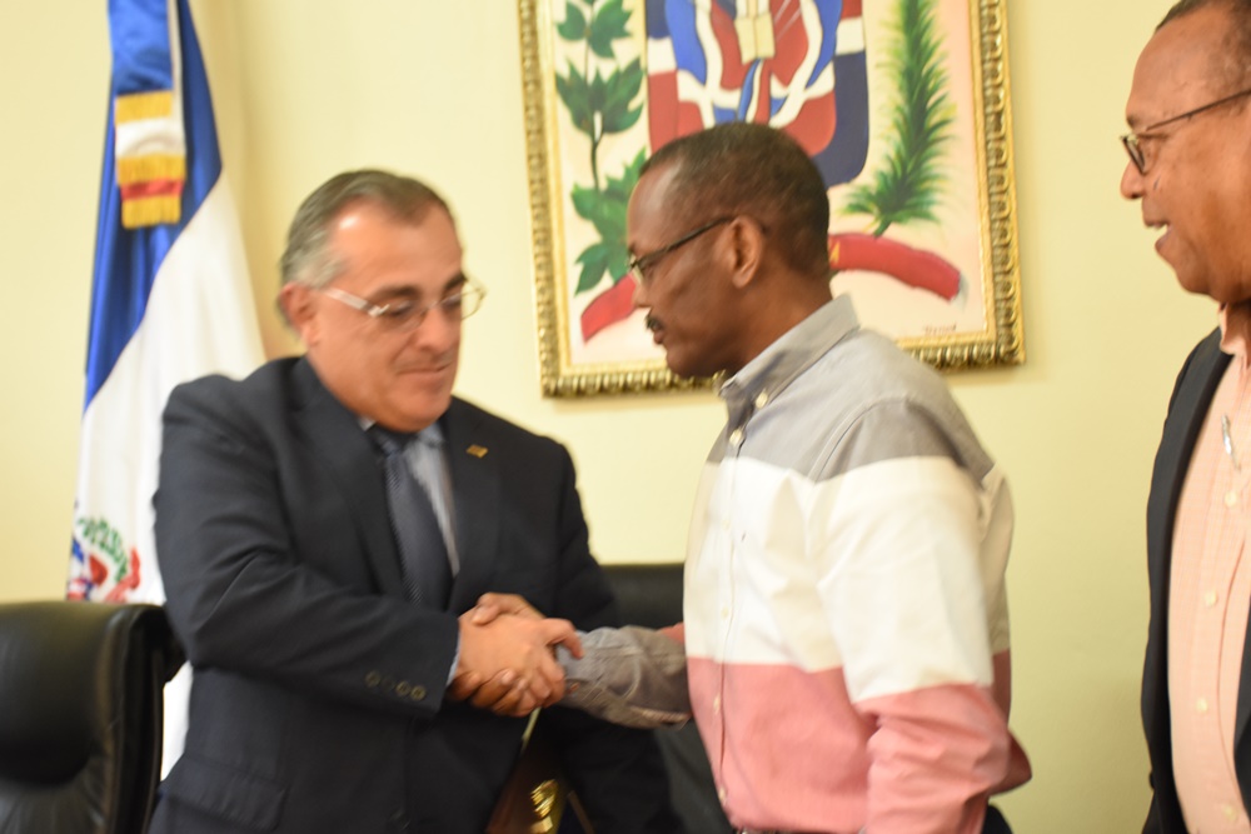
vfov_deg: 21.6
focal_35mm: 63
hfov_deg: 31.9
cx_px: 626
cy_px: 417
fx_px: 2189
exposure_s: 1/50
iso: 1600
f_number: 4.5
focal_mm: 42
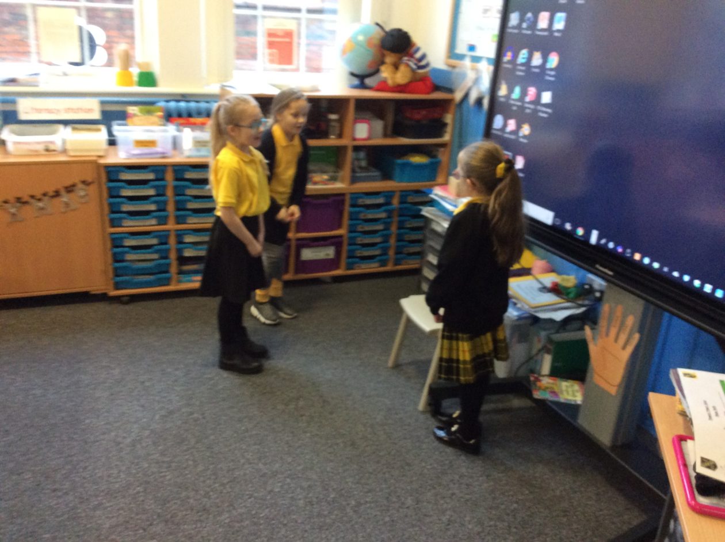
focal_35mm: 32
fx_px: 669
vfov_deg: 44.1
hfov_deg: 56.9
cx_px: 362
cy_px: 271
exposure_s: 1/25
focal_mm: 3.3
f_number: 2.4
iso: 200
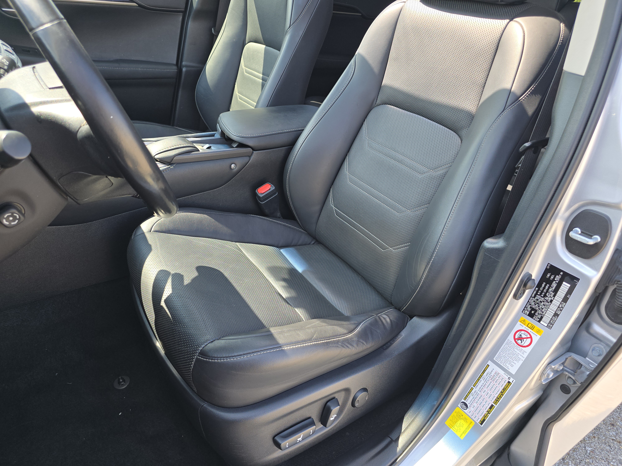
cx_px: 311
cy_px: 233
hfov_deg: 73.9
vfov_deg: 58.9
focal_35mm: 23
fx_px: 413
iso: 25
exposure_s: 1/180
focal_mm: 6.3
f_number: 1.7
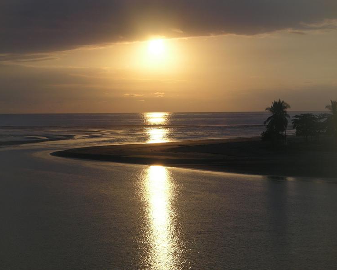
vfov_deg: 14.7
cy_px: 135
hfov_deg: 18.3
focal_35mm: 105
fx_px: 1047
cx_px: 172
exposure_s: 1/554
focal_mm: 25.4
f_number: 6.5
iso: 50
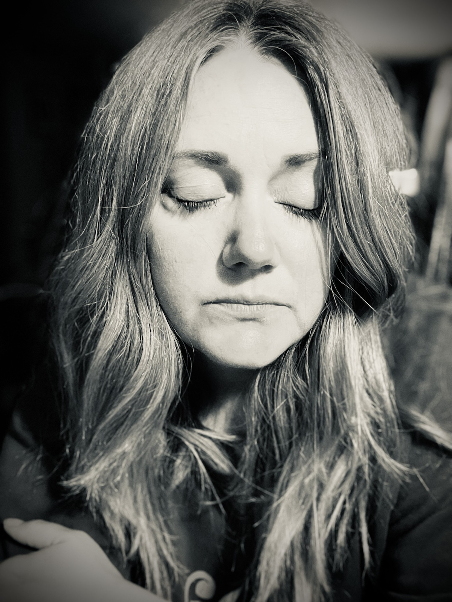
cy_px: 301
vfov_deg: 60.0
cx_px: 226
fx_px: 522
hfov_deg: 46.8
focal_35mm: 30
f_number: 2.2
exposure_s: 1/30
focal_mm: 2.71
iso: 400
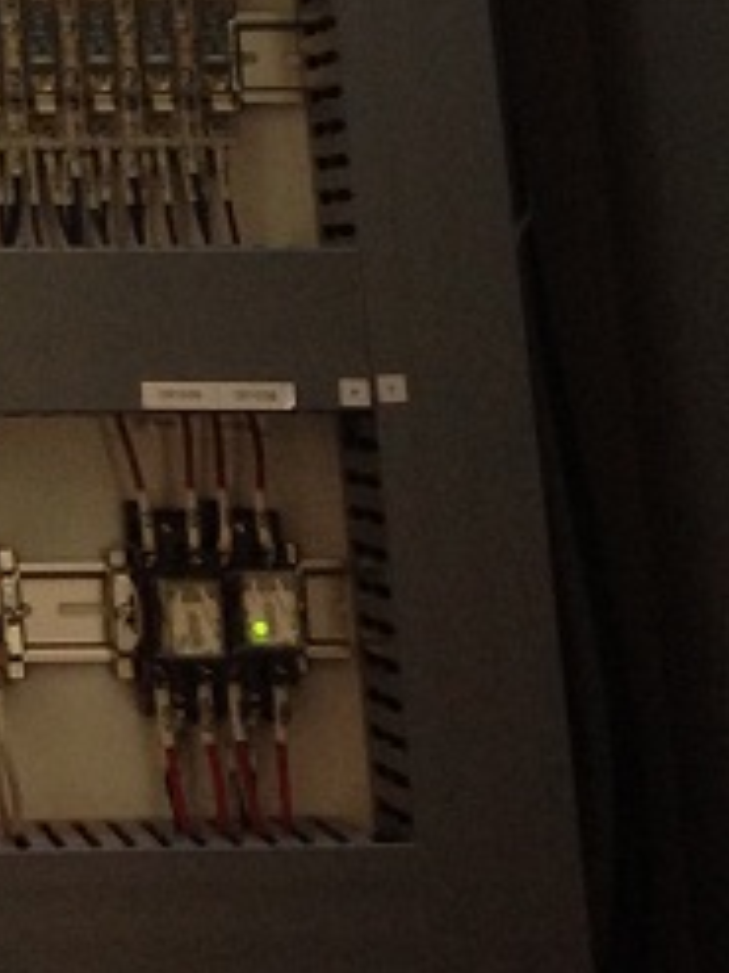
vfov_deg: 13.6
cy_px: -748
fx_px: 3682
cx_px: -439
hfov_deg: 10.8
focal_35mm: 131
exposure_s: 1/20
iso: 160
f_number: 2.4
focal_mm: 4.12
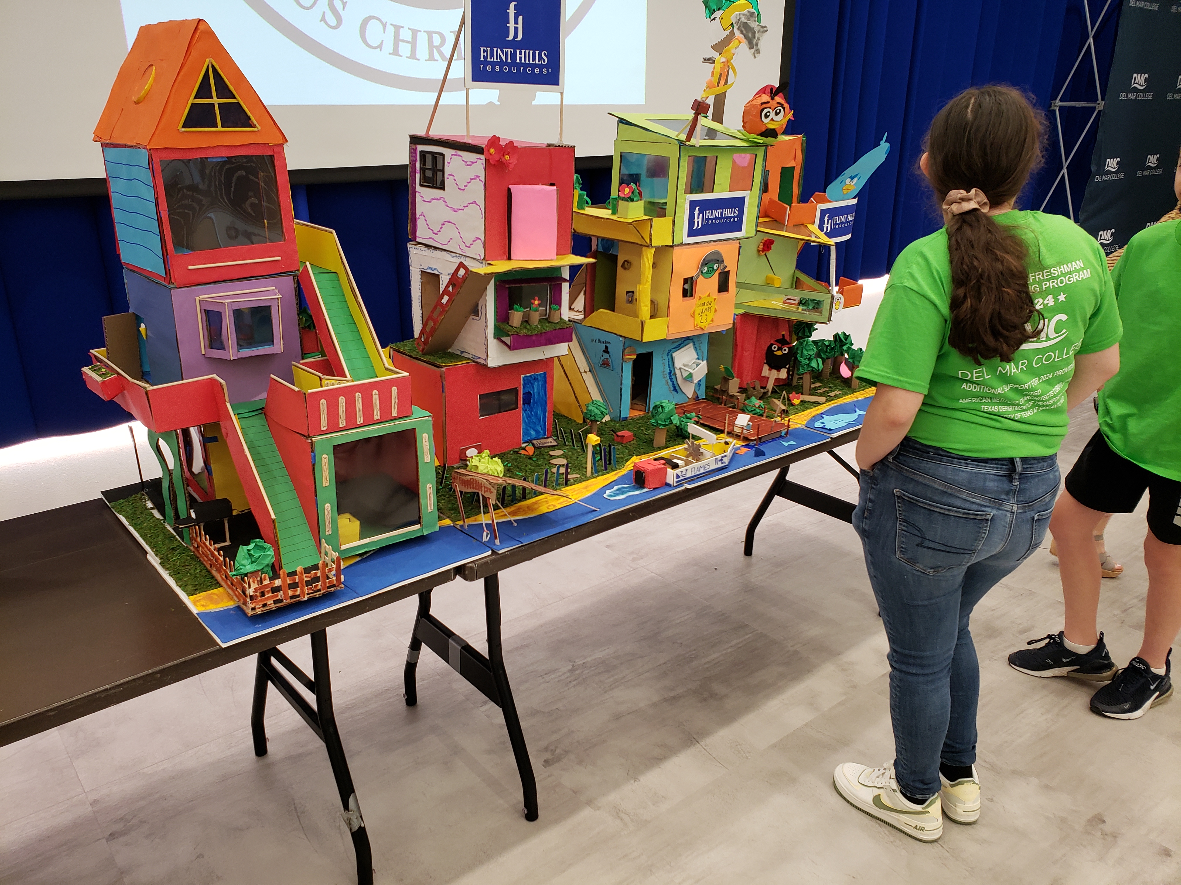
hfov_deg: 67.3
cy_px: 442
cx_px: 590
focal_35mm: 26
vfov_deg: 53.1
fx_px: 887
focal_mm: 4.3
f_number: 2.4
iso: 160
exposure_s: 1/60
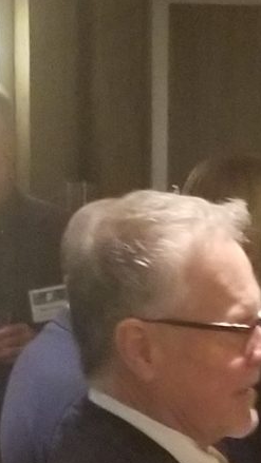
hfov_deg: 7.4
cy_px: 519
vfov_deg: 12.8
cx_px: 113
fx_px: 2030
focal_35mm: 165
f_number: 1.7
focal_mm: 4.25
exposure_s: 1/30
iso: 800
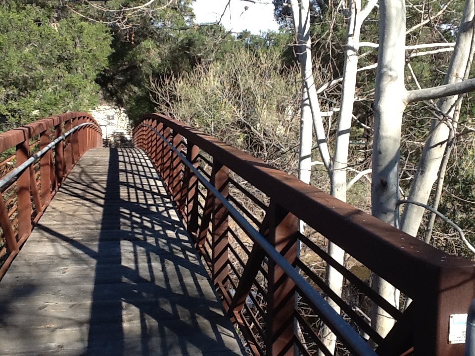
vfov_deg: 32.9
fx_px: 604
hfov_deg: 42.9
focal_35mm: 44
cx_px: 238
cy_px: 178
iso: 40
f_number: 2.4
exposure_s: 1/514
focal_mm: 2.03
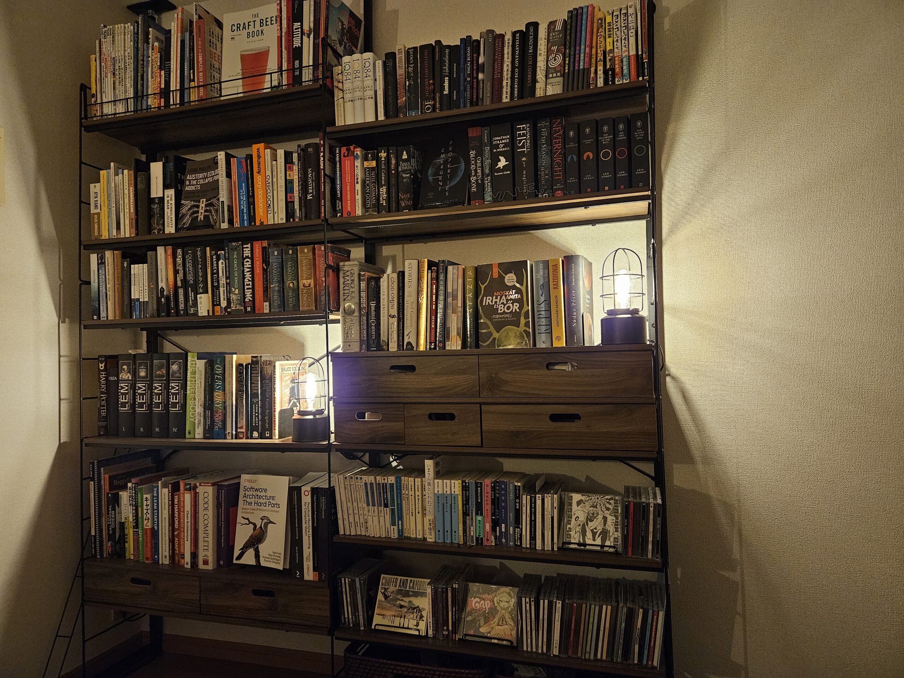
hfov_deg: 73.9
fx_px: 601
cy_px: 339
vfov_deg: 58.9
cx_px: 452
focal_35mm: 23
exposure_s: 1/25
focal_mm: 5.4
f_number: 1.8
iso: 640
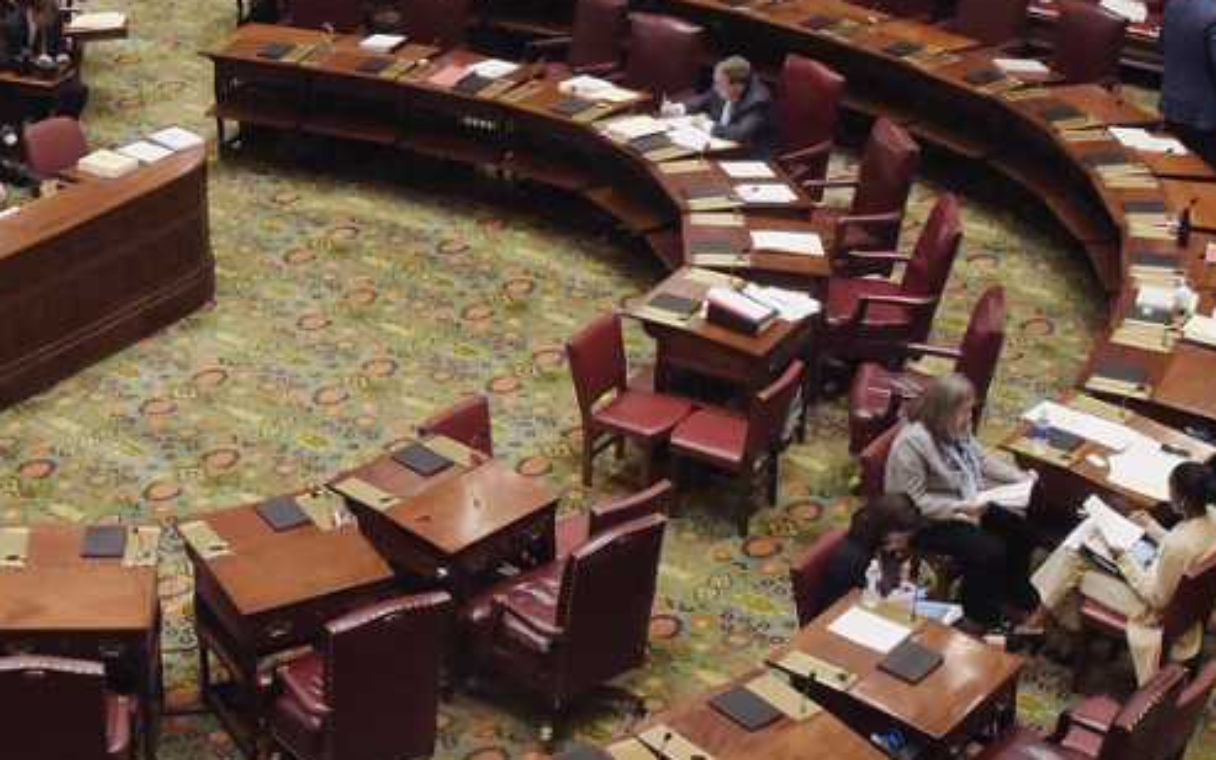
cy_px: 287
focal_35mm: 72
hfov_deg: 28.3
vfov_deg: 18.1
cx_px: 335
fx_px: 2386
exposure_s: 1/100
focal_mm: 17
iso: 2500
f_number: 4
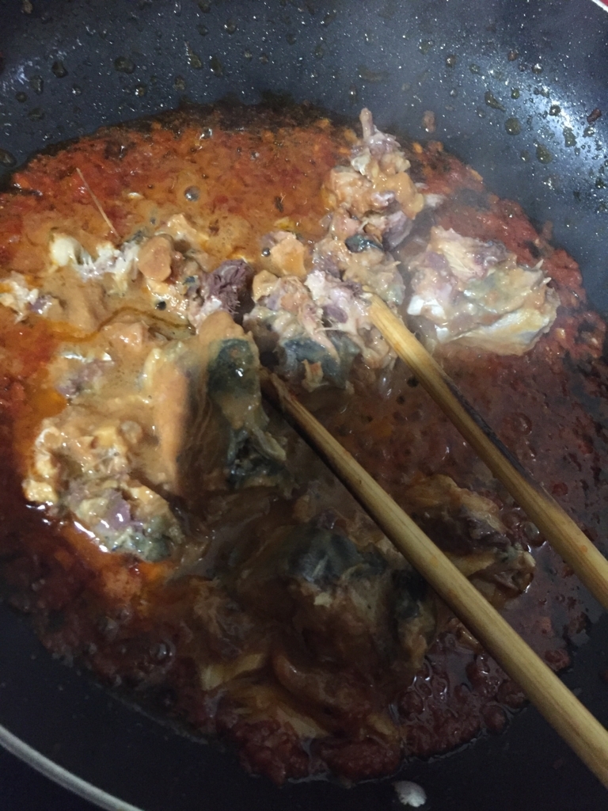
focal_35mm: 29
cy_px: 406
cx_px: 304
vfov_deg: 61.7
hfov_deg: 48.2
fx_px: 679
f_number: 2.2
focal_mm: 4.15
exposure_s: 1/15
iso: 320
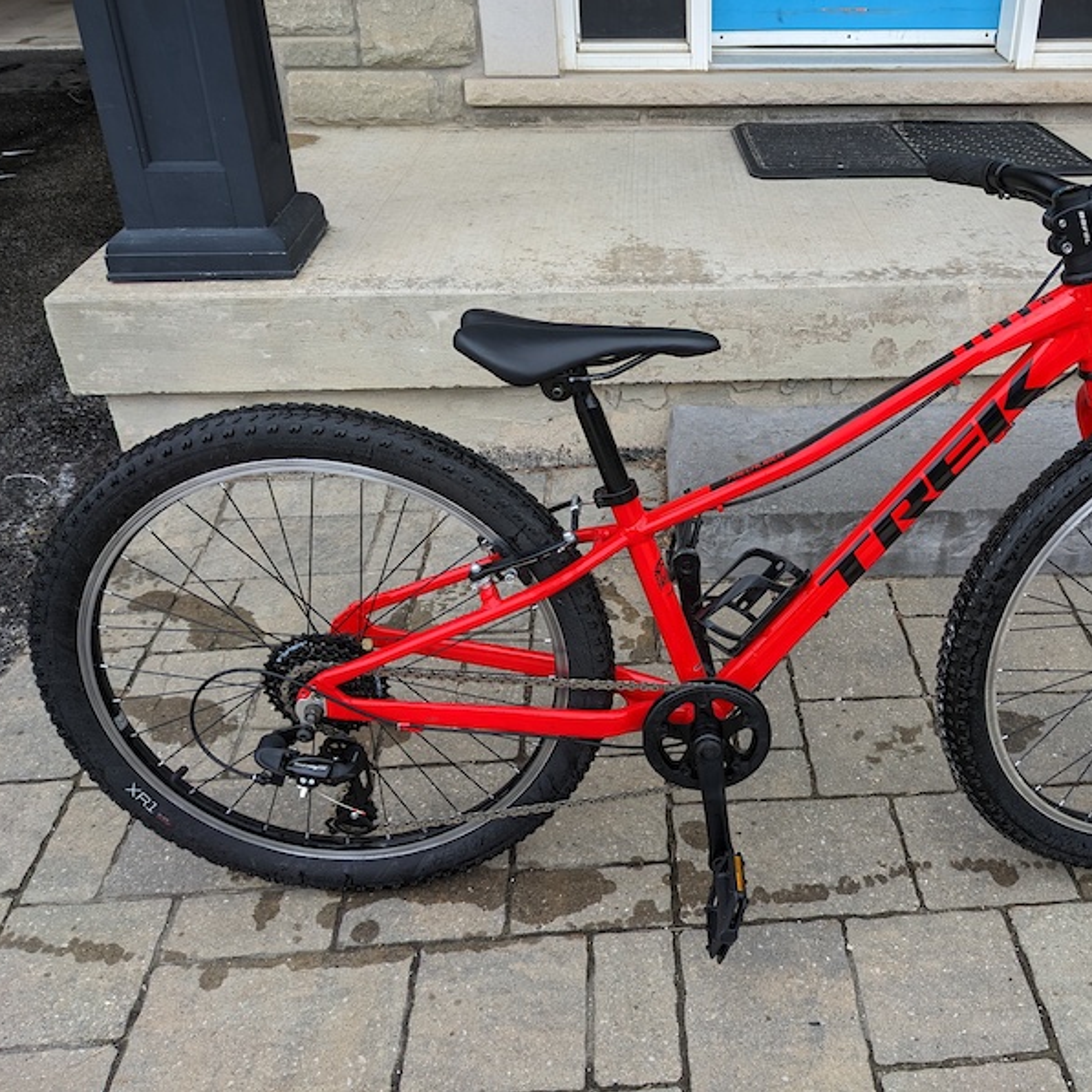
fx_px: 1142
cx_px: 723
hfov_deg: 50.2
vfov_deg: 51.1
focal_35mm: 32
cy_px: 545
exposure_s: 1/433
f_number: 1.73
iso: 52
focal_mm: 4.38
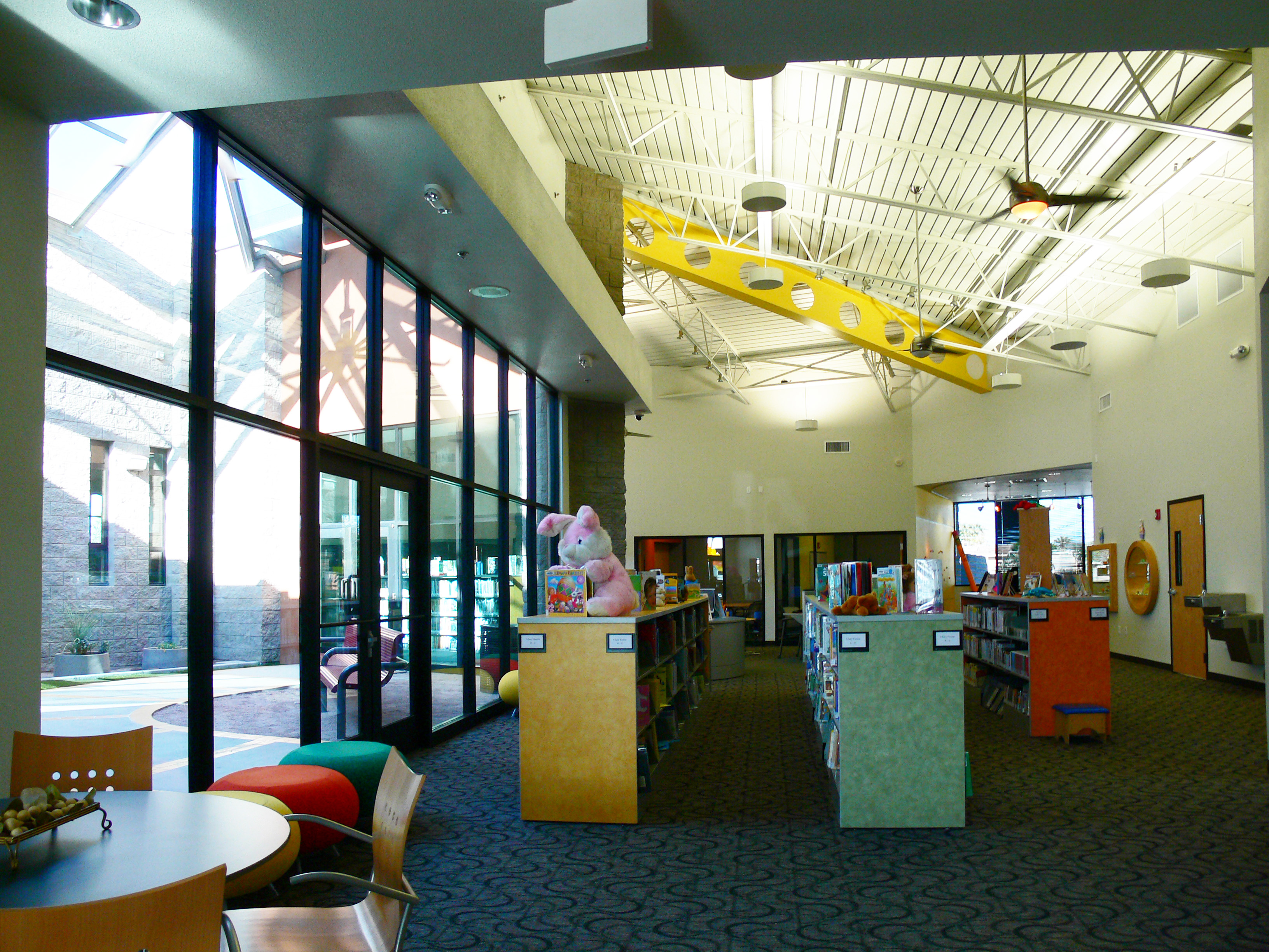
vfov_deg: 40.7
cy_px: 476
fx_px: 1283
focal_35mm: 35
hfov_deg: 52.6
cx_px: 634
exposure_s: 1/50
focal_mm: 7.4
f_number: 3.6
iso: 80
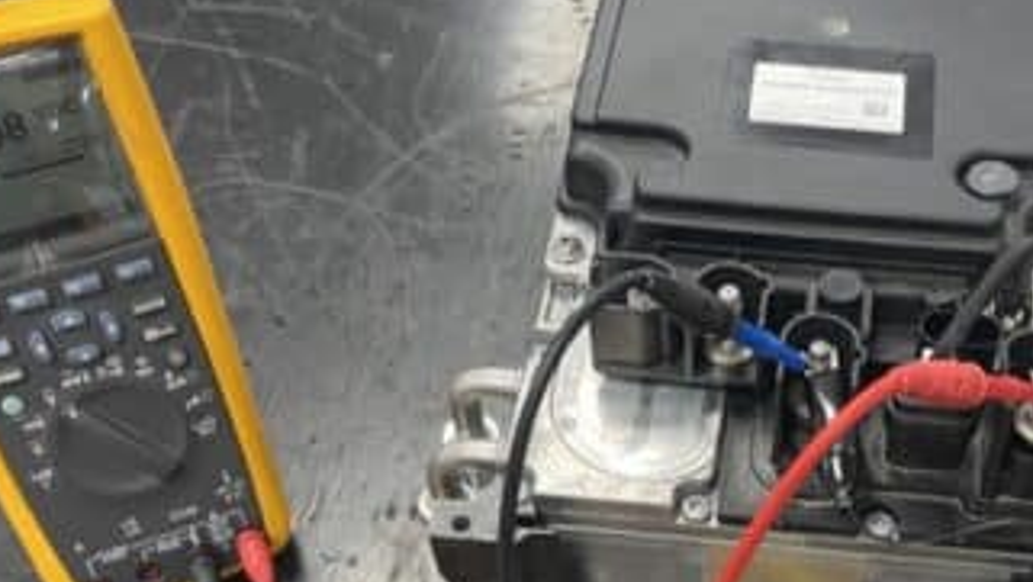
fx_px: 1453
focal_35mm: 53
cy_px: 500
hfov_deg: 38.2
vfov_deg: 22.2
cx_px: 766
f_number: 1.6
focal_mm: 5.1
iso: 125
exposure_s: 1/67
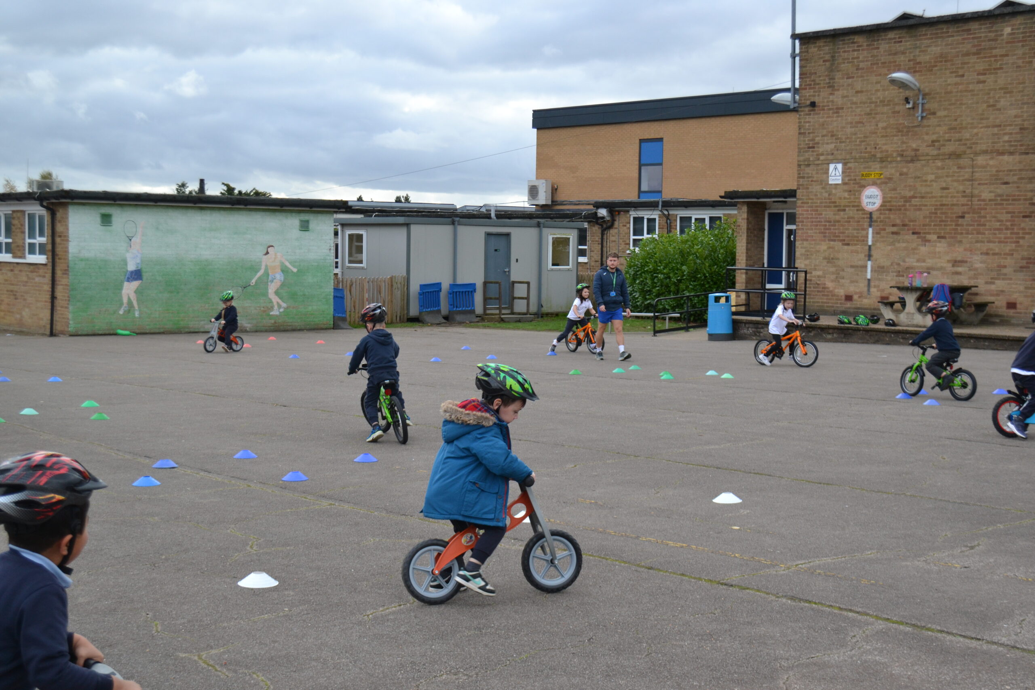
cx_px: 518
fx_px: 1380
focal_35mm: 48
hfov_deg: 41.1
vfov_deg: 28.1
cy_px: 345
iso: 500
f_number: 4.8
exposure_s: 1/500
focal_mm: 32
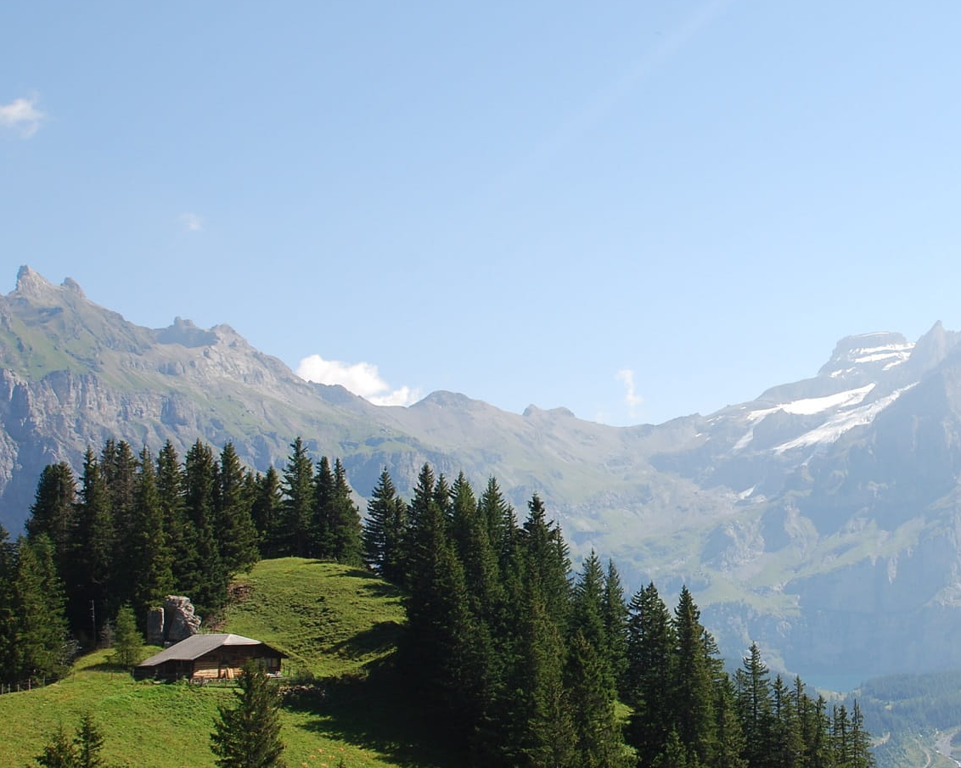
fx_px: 1905
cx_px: 773
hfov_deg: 27.7
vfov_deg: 22.8
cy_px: 425
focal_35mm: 67
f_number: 10
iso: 200
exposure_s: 1/200
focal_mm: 28
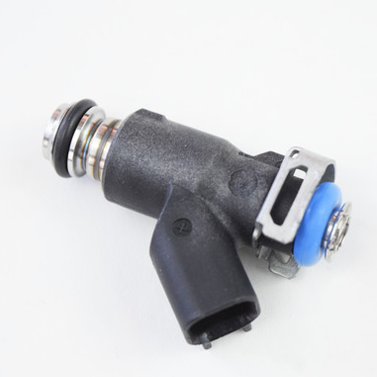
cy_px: 208
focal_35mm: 118
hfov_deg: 14.8
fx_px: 1450
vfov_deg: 14.8
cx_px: 219
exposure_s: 1/60
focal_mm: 55
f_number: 5.6
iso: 2000
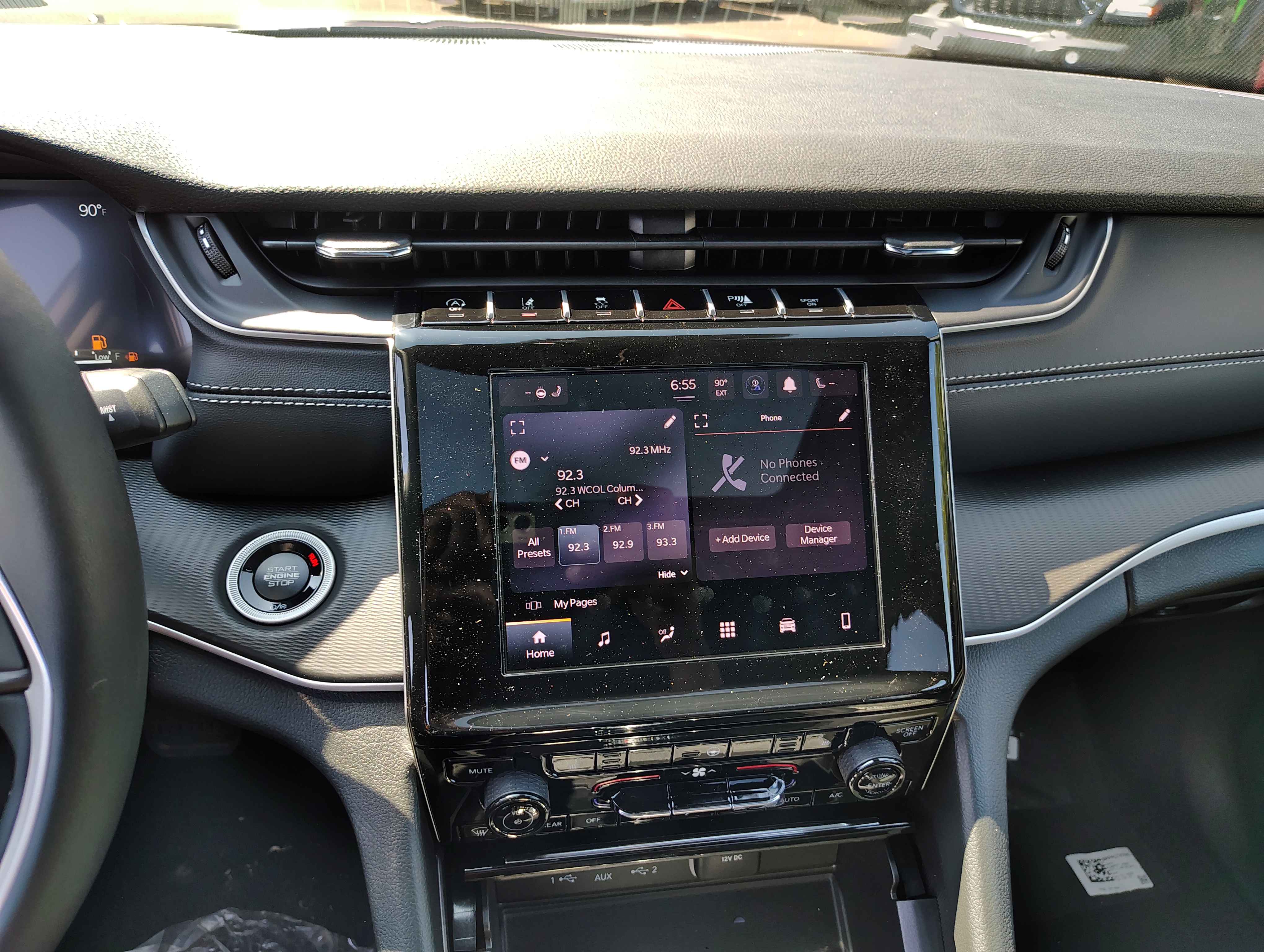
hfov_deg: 71.5
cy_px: 476
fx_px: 878
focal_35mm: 24
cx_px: 632
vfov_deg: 56.9
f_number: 1.8
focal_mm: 5.56
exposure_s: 1/120
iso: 516
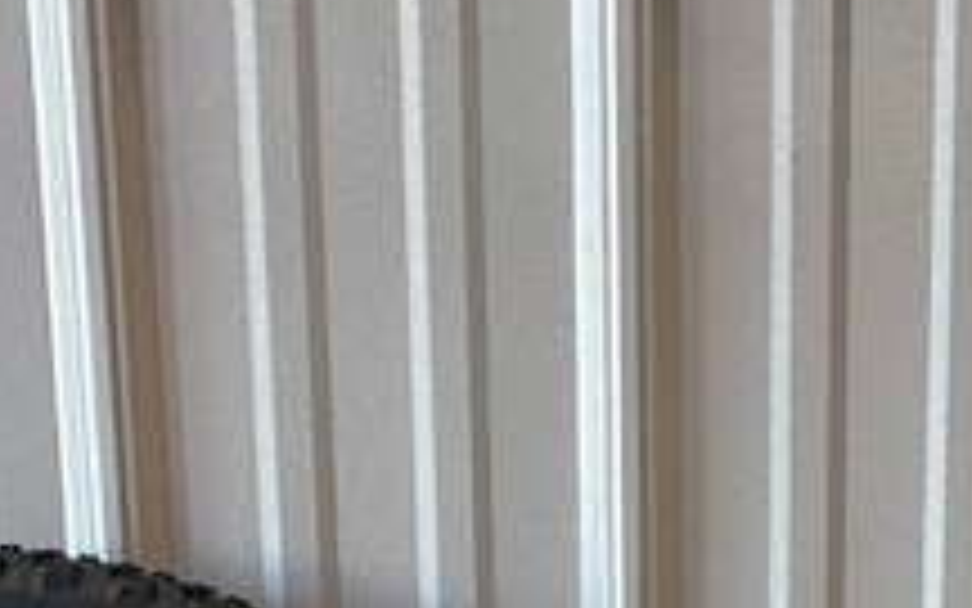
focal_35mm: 102
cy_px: 1279
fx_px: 2702
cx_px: 770
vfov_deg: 11.4
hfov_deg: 20.2
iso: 80
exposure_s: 1/60
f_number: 1.8
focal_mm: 4.25
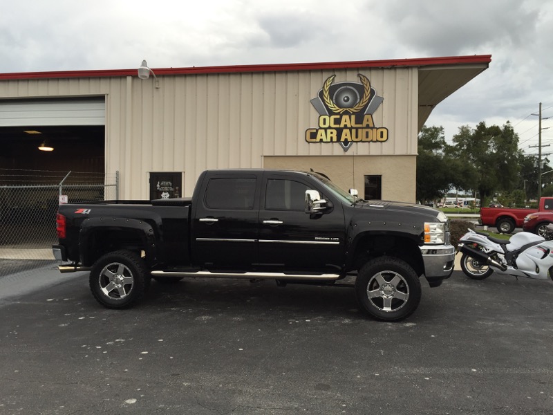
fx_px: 463
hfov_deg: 61.7
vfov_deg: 48.2
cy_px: 208
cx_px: 276
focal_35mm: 29
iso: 32
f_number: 2.2
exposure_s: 1/286
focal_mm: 4.15
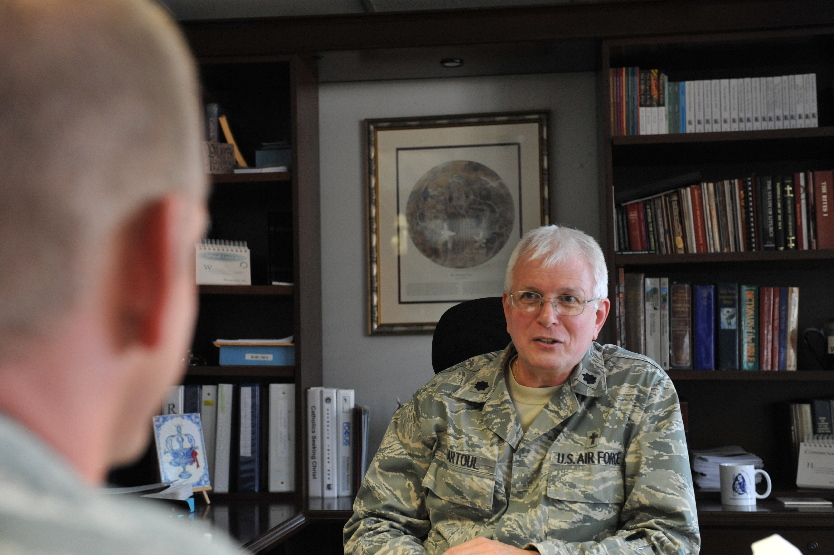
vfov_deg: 27.0
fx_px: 1158
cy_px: 278
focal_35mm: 50
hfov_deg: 39.6
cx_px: 417
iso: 2000
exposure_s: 1/125
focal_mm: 50
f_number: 4
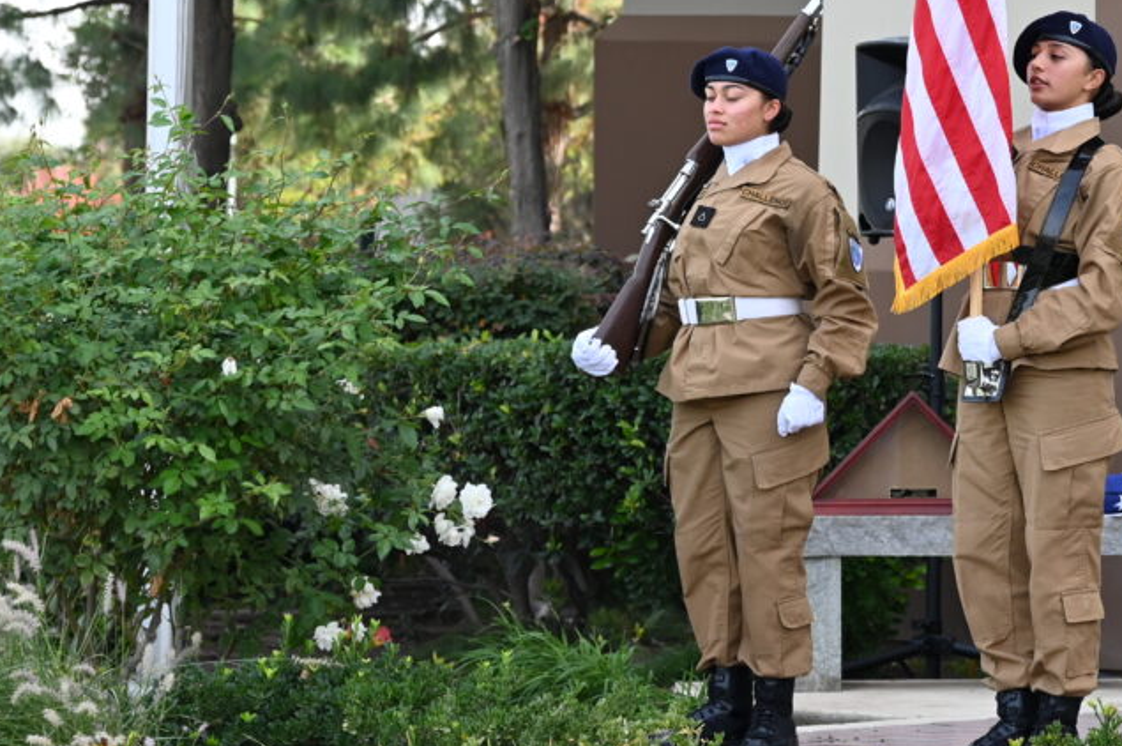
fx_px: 5199
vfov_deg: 8.2
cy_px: 129
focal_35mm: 167
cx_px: 1260
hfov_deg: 12.1
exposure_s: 1/250
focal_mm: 69
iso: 200
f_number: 5
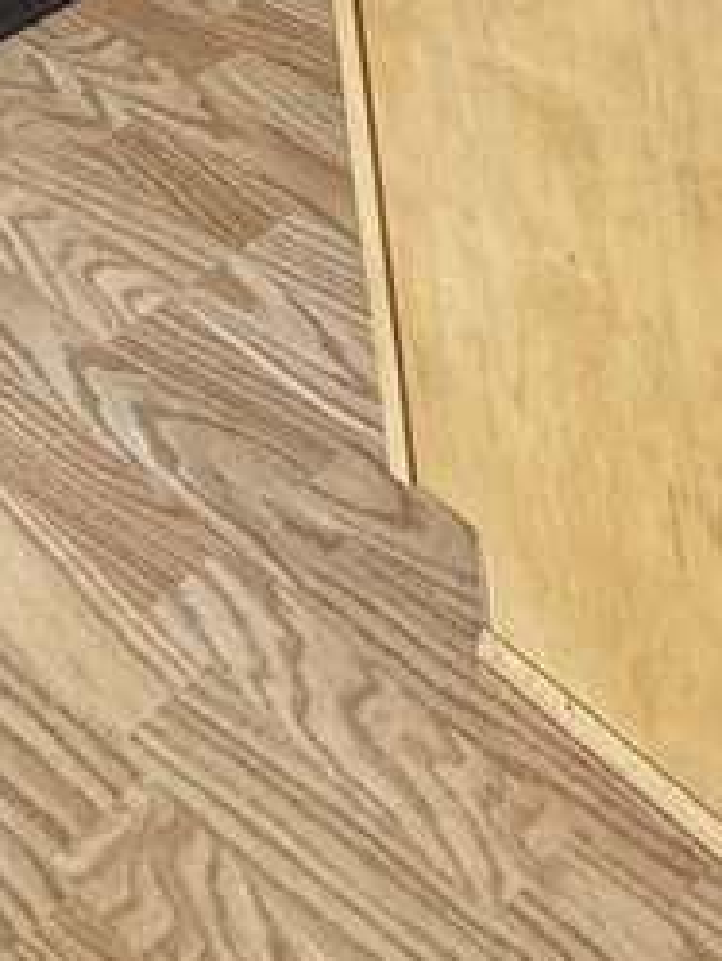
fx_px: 2001
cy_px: -587
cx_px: 452
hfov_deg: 20.4
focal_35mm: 72
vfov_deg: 21.4
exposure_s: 1/60
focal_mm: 2.22
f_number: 2.2
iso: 250
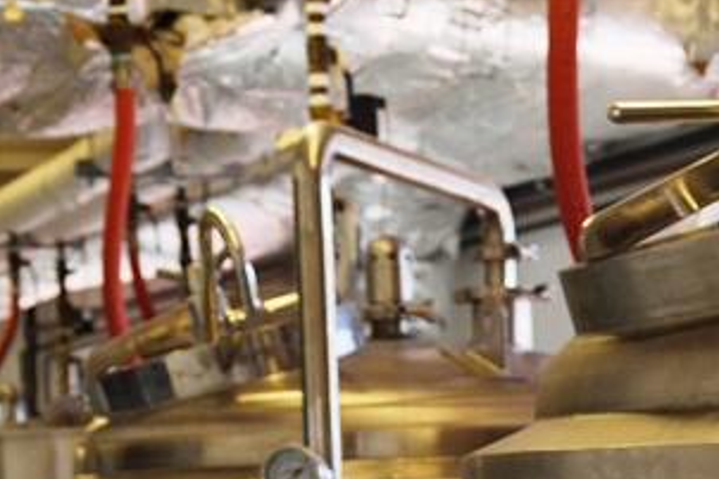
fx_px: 2236
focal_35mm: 112
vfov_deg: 11.9
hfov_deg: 18.1
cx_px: 569
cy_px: 634
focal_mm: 22
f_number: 4
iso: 250
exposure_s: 1/160
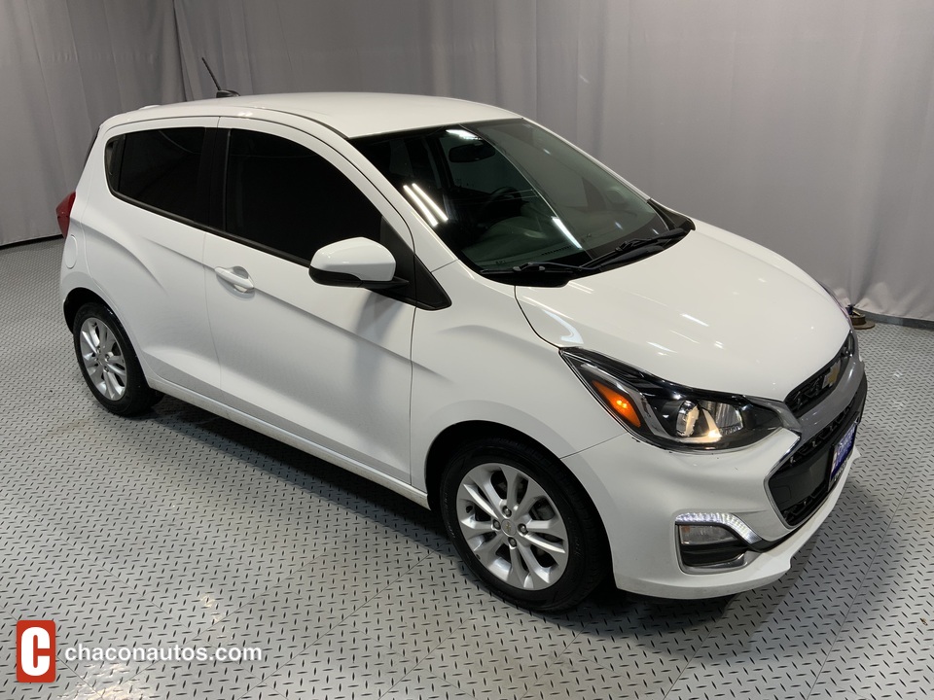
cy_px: 350
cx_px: 467
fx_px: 782
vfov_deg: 48.2
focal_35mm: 29
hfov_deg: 61.7
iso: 32
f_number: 1.8
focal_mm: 3
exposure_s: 1/96
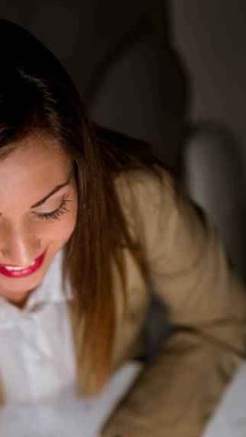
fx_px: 1276
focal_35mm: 110
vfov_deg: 19.0
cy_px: 410
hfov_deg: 11.0
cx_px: 30
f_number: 1.4
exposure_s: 1/60
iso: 100
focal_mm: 50
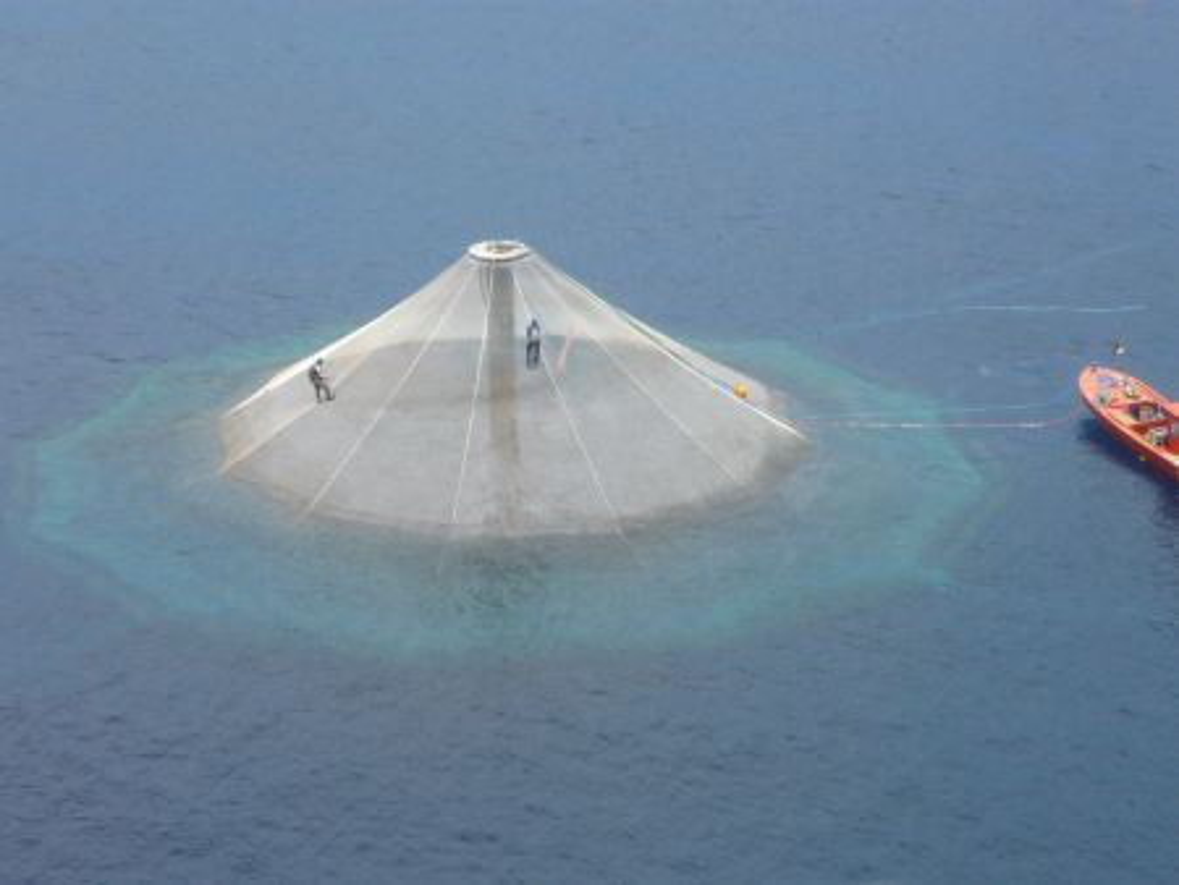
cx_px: 590
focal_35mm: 100
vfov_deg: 14.8
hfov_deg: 19.6
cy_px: 442
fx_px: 3408
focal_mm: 16.5
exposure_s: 1/500
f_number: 5.1
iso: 100
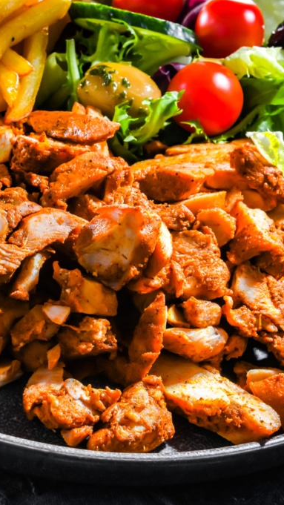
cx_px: 111
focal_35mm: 145
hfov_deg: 8.4
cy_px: 252
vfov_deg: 14.8
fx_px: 1941
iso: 100
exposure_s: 1/125
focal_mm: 92
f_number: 18
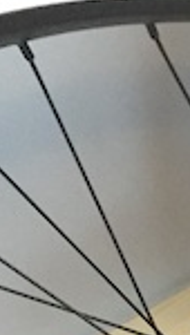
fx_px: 1496
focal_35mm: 168
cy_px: 458
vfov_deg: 12.3
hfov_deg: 6.6
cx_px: 586
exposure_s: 1/24
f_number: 2.2
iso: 250
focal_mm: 4.15
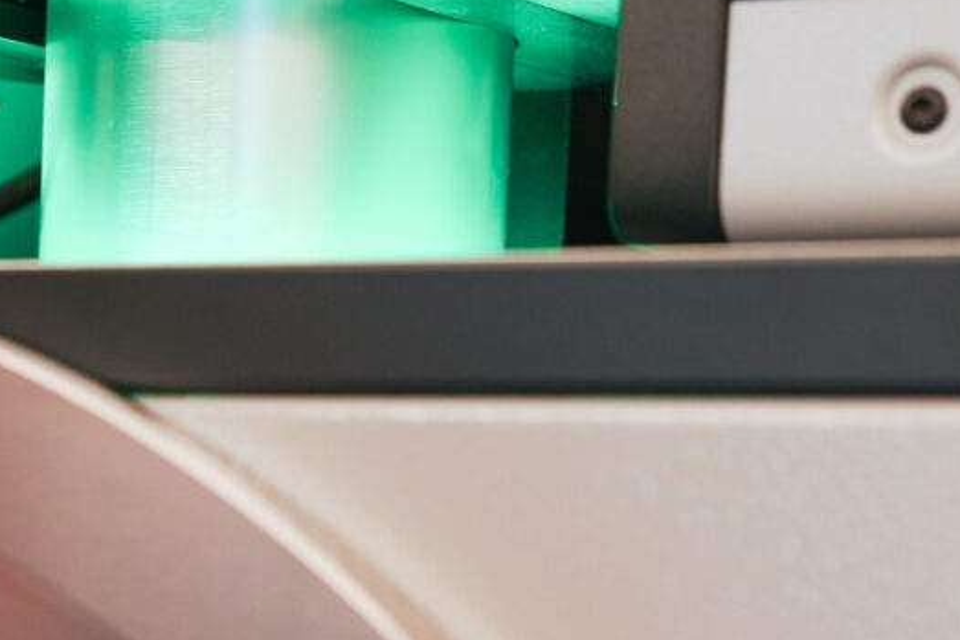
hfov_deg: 14.3
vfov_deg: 9.8
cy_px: 929
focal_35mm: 137
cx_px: -340
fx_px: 3654
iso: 250
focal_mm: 35
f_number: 4
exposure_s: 1/40
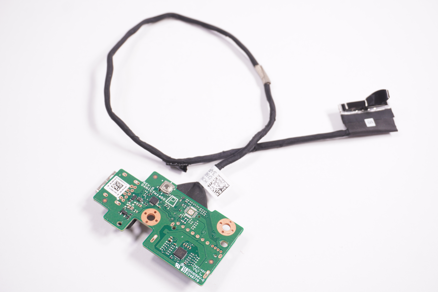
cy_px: 146
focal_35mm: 46
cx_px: 219
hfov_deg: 42.4
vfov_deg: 28.9
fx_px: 565
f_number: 5.6
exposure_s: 1/125
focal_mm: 31
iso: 320
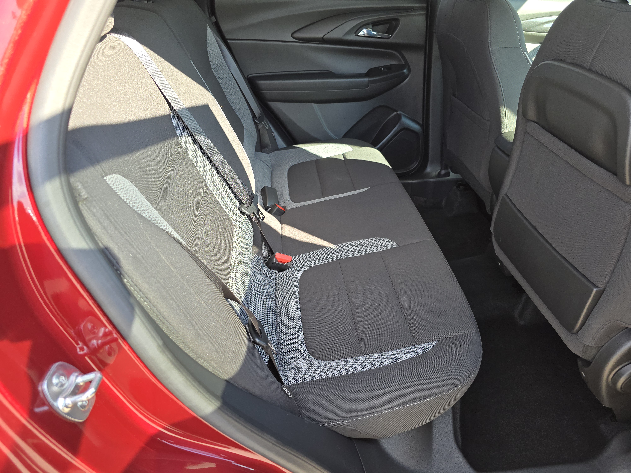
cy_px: 236
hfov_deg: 73.9
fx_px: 419
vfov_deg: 58.9
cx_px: 316
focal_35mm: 23
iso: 50
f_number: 1.7
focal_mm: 6.3
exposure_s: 1/180
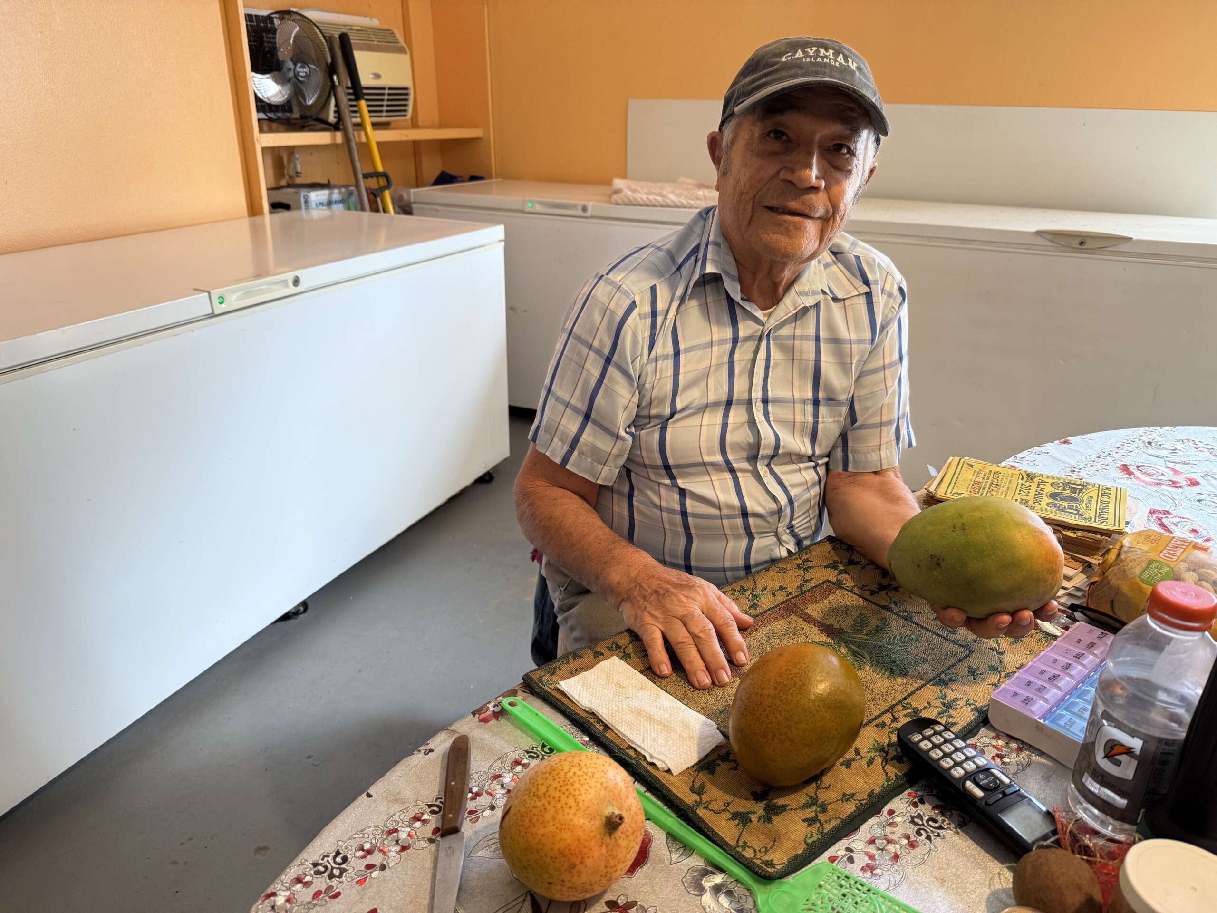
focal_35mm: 24
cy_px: 456
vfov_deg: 56.8
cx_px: 608
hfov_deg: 71.6
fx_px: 844
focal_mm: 6.76
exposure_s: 1/60
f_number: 1.78
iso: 200
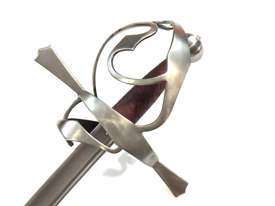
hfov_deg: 56.8
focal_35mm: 32
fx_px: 254
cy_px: 104
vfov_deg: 44.2
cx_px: 136
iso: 250
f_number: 2.4
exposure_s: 1/60
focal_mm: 3.3
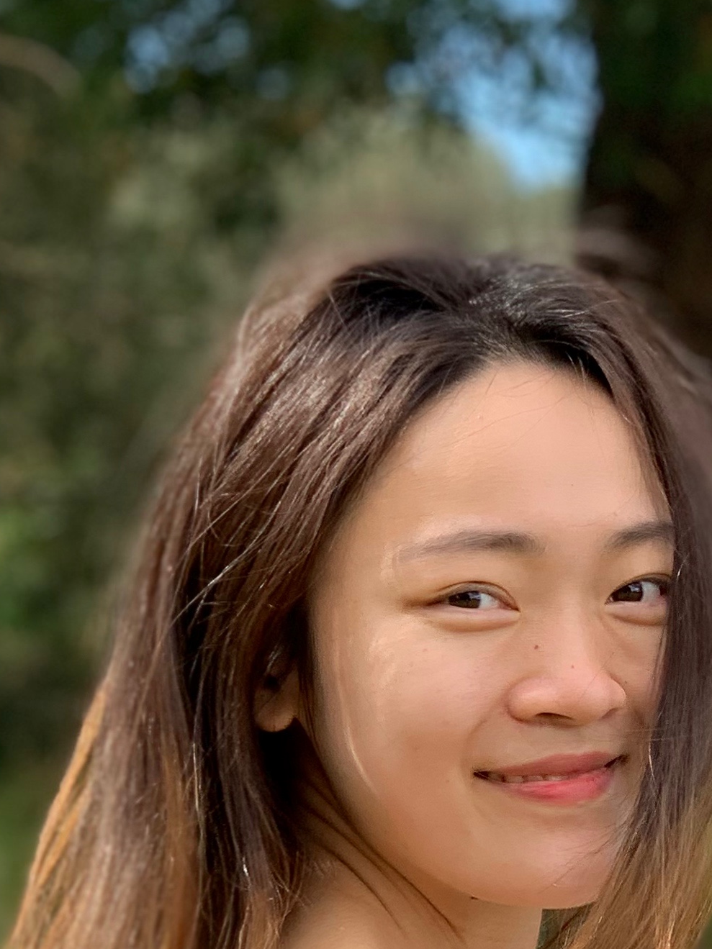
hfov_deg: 9.3
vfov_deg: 12.4
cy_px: 654
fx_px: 4361
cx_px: 687
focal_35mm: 159
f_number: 2.4
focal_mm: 6
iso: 16
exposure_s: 1/190
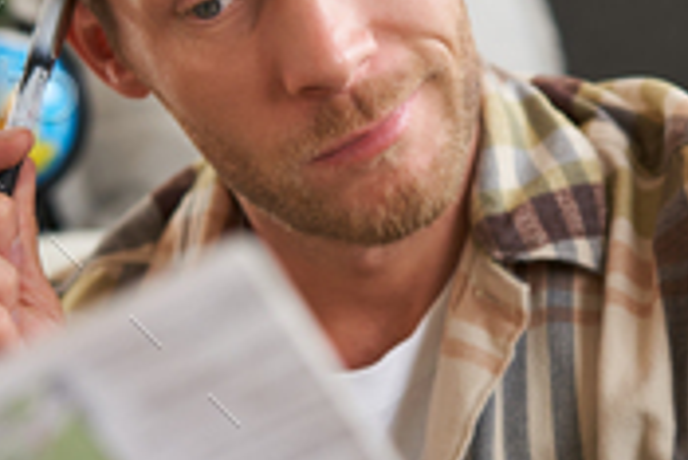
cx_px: 480
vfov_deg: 11.6
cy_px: 277
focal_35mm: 118
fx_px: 2257
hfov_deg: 17.3
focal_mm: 35
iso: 200
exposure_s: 1/100
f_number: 2
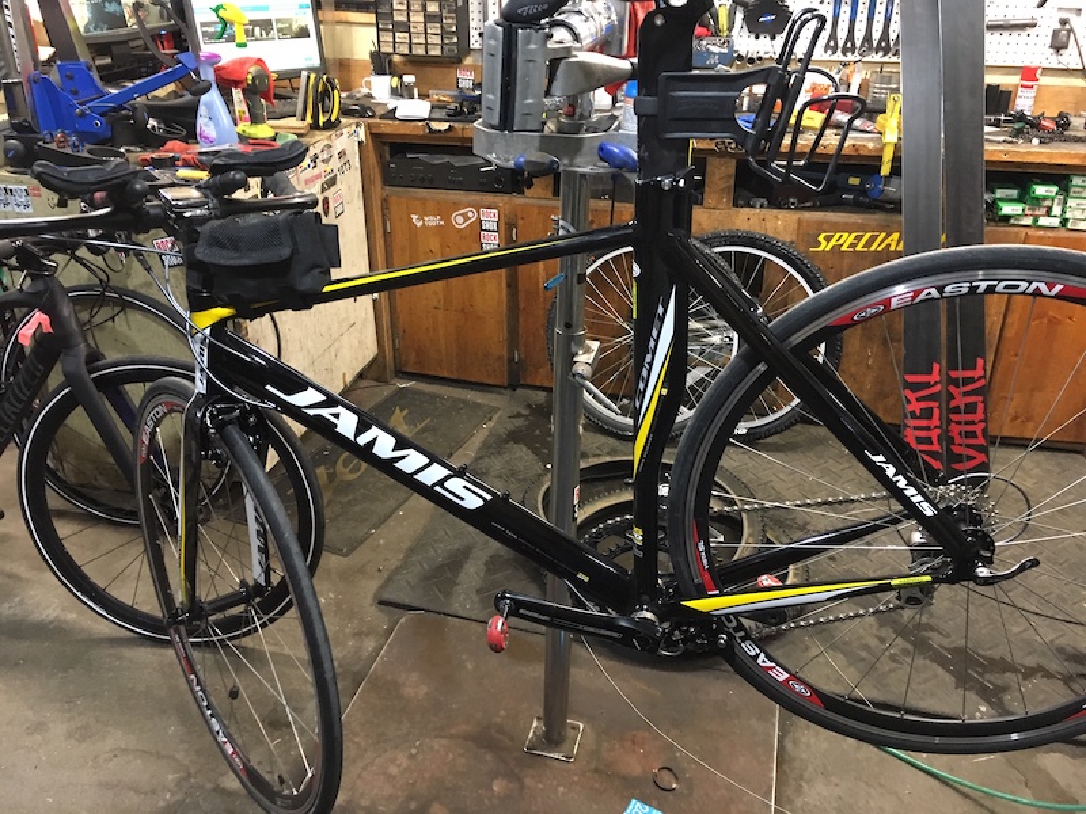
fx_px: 910
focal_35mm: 29
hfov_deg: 61.7
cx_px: 543
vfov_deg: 48.2
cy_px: 407
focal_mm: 4.15
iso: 200
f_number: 2.2
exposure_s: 1/15
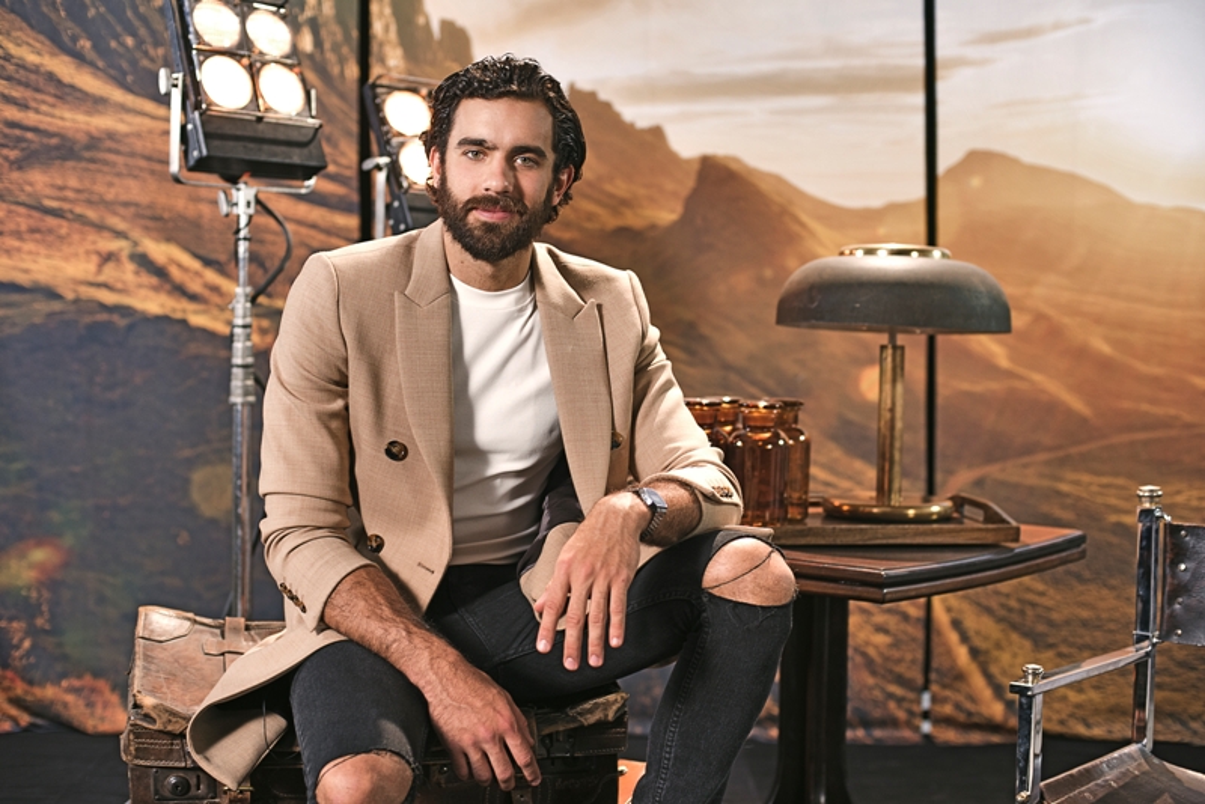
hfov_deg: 39.6
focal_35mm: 50
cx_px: 602
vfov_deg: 27.0
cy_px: 402
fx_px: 1674
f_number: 2.8
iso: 400
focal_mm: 50
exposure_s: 1/60
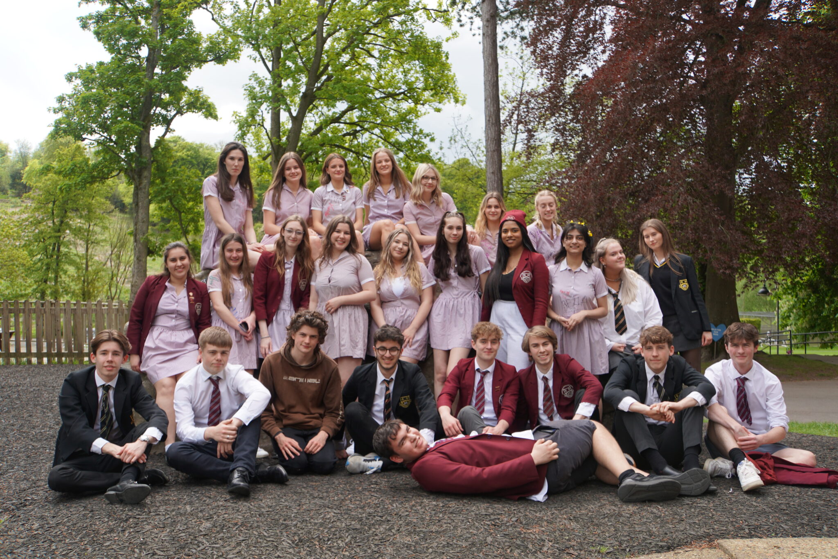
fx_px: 698
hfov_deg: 61.9
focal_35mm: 30
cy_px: 280
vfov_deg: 43.6
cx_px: 419
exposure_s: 1/250
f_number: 4
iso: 100
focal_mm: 20
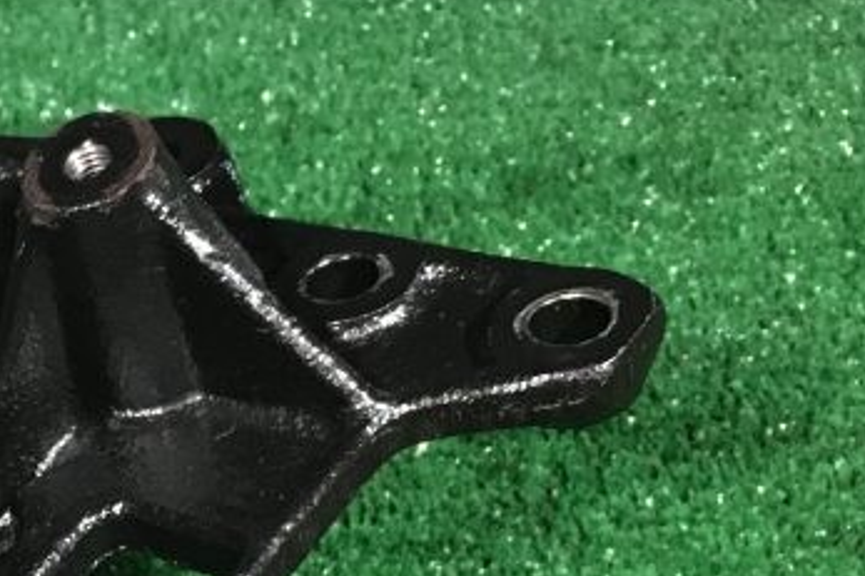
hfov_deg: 21.4
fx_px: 2137
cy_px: 845
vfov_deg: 14.4
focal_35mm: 89
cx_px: -142
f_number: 2.2
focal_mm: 4.15
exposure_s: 1/24
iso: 200
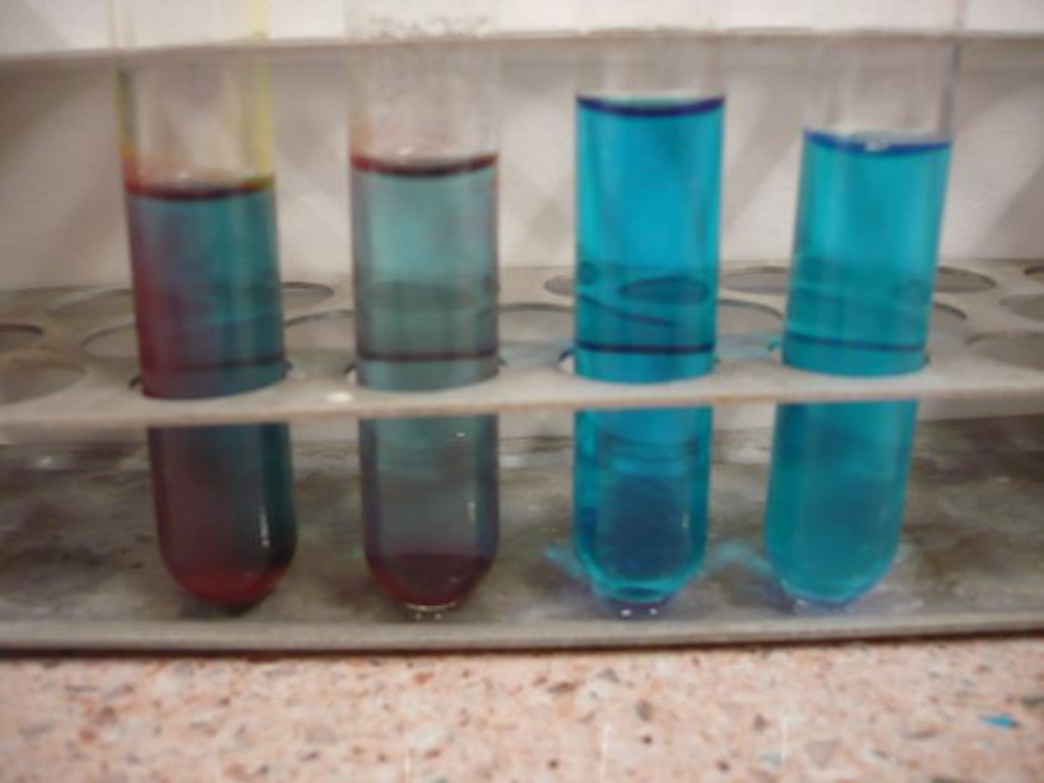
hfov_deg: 52.6
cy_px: 392
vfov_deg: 40.7
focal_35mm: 35
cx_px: 522
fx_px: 1056
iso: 200
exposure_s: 1/25
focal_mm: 5.8
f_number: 2.8
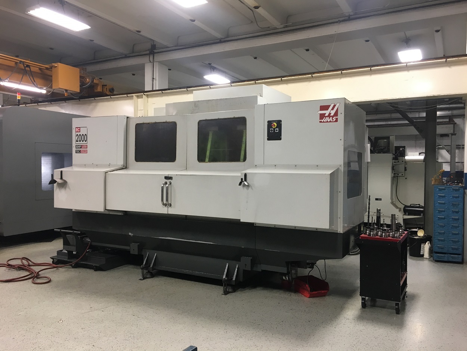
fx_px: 391
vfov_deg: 48.2
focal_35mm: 29
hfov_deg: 61.7
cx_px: 234
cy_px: 176
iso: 80
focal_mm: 4.15
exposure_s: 1/30
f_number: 2.2
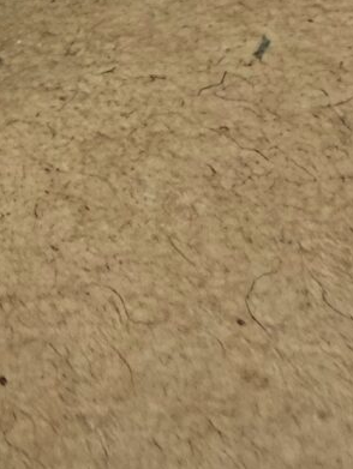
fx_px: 2131
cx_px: -696
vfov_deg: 9.9
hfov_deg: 8.1
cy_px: -870
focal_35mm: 157
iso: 80
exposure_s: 1/100
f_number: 2.2
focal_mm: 2.22
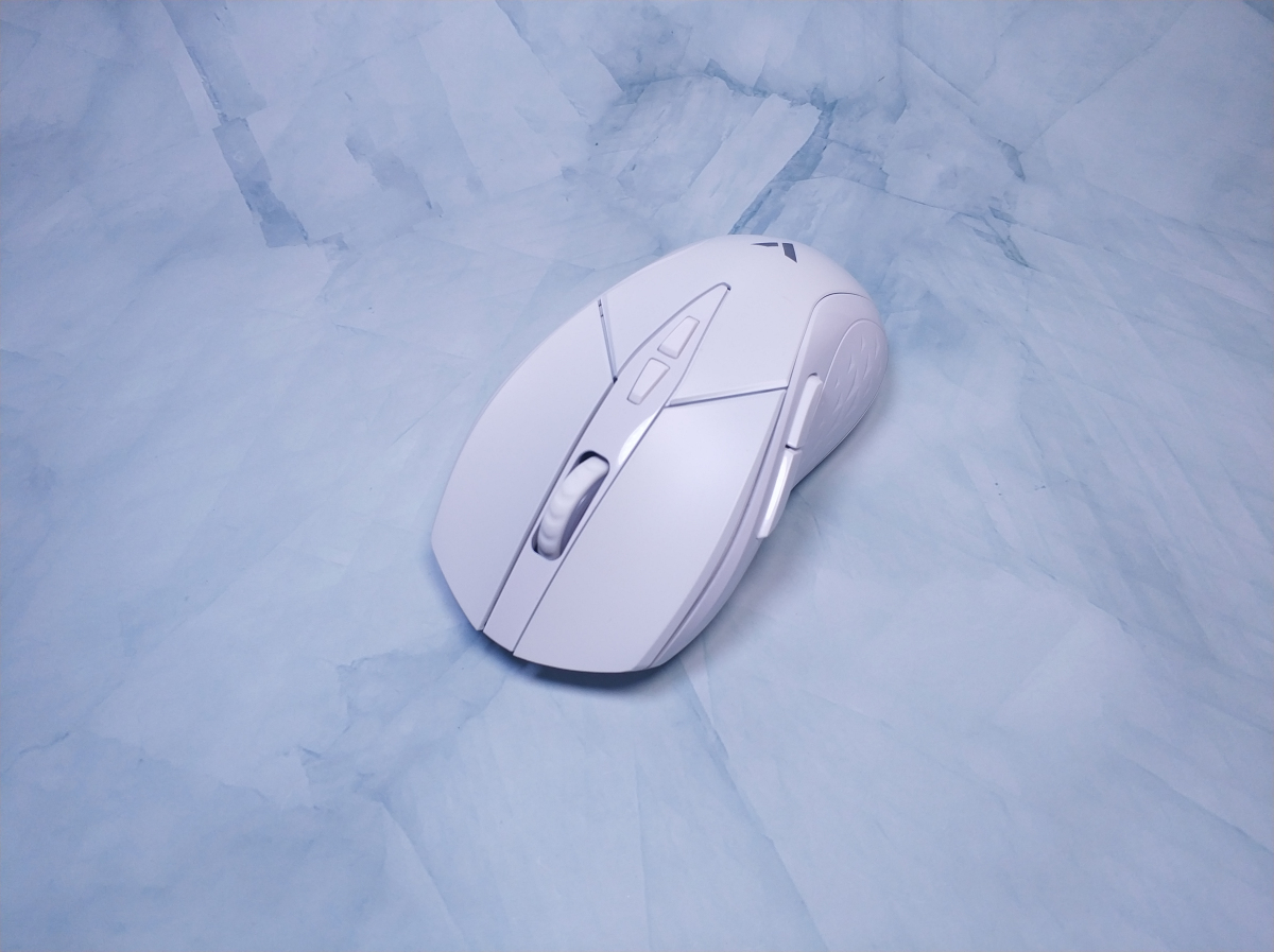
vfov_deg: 51.3
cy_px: 476
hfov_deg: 65.4
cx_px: 637
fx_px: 993
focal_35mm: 27
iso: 100
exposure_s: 1/211
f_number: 1.8
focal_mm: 3.82
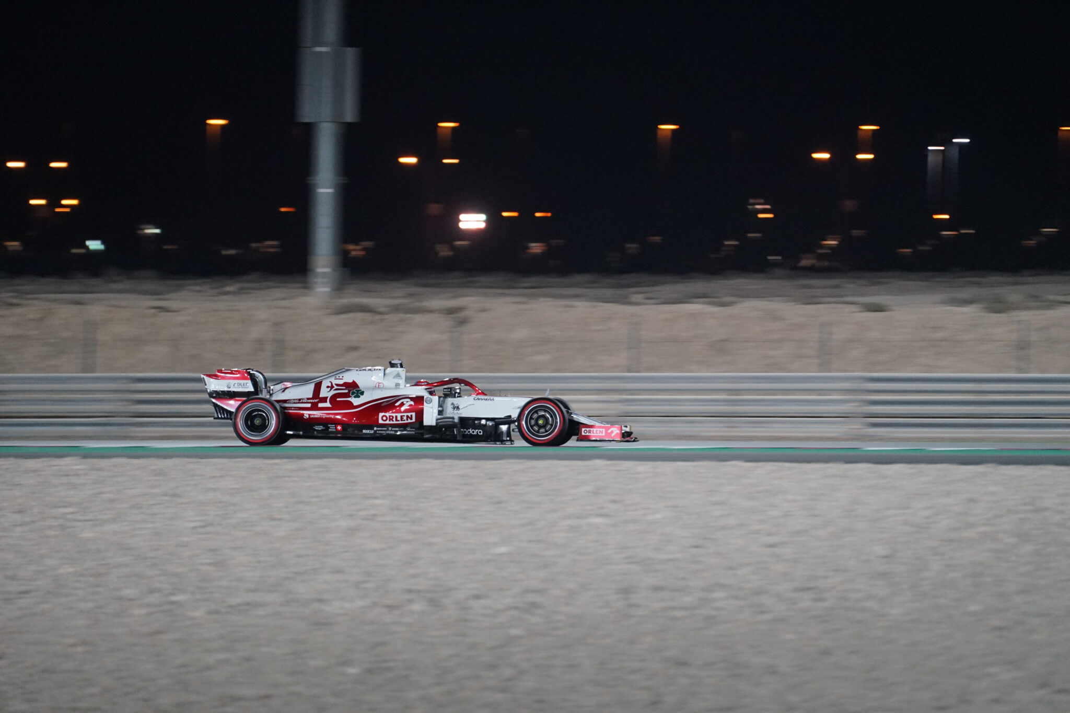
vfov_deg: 4.6
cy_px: 356
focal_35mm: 300
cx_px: 535
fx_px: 8915
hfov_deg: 6.9
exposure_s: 1/320
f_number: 5.6
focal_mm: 300
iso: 2500
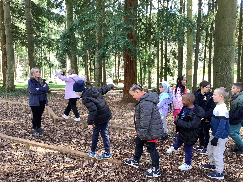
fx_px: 218
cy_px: 91
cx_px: 122
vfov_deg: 45.4
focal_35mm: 31
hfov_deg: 58.4
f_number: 2.4
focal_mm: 3.3
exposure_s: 1/120
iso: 80
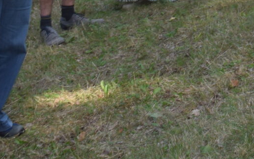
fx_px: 1149
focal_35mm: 166
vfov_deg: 7.3
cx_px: 357
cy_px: -259
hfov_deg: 12.1
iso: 160
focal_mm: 22
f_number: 5.6
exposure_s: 1/125
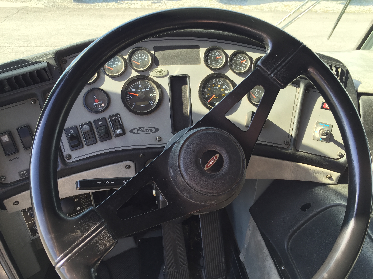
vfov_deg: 48.2
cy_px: 140
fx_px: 312
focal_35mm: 29
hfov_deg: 61.7
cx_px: 186
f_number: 2.2
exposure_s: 1/120
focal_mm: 4.15
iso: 32
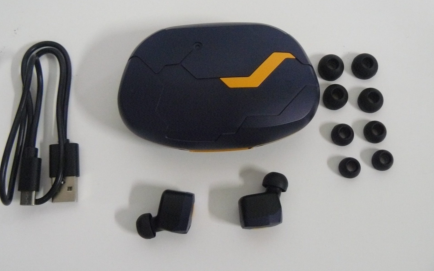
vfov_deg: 31.2
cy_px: 122
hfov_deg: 48.2
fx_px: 485
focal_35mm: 41
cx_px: 204
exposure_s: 1/20
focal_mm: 6
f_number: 2.8
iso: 400
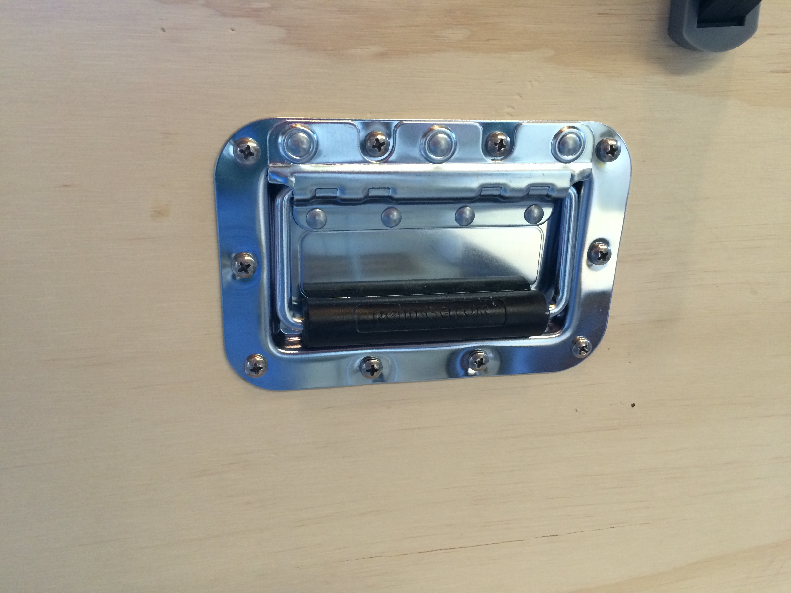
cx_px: 396
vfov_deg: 48.2
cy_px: 296
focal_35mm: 29
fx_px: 663
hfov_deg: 61.7
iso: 200
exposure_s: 1/30
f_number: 2.2
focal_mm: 4.15
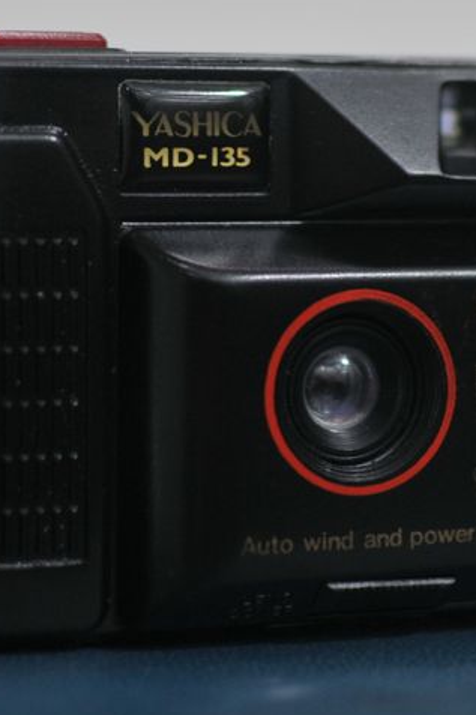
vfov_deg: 15.5
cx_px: 378
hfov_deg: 10.3
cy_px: 205
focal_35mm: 132
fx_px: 2625
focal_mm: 35
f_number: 1.8
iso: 320
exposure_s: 1/100
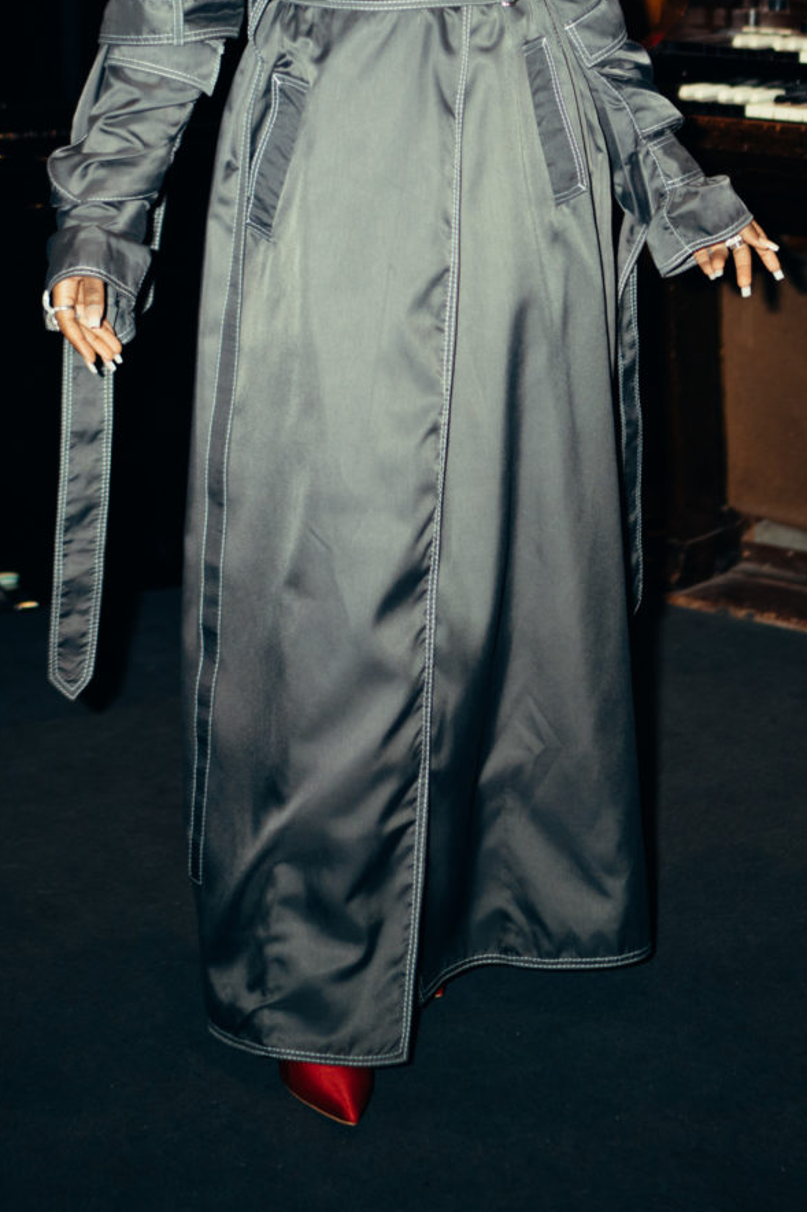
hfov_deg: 17.9
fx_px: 2556
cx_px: 462
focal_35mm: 76
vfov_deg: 25.2
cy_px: -30
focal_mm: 35
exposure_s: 1/400
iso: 400
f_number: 1.4
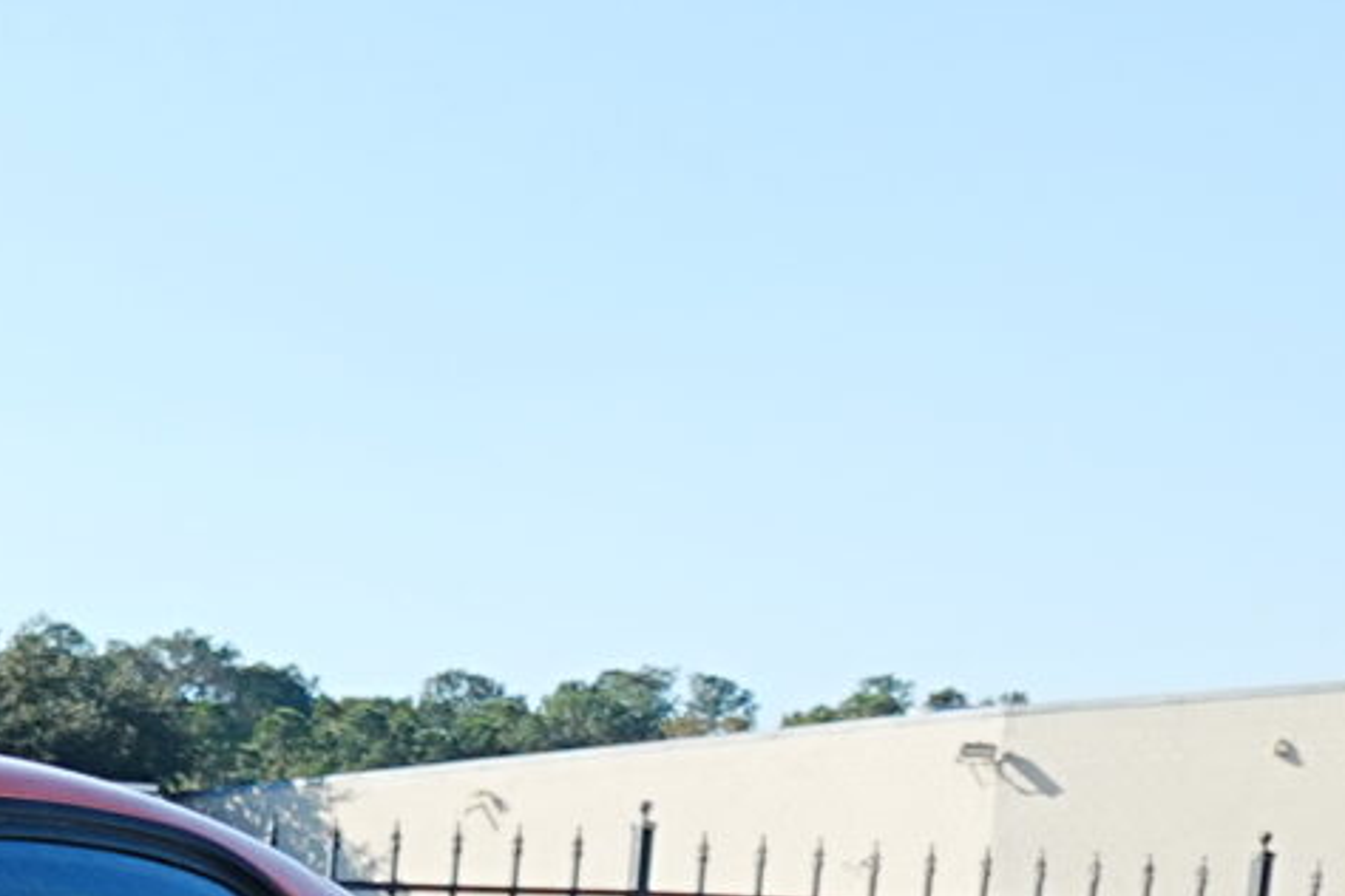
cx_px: -1064
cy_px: 1799
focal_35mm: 108
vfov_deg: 11.4
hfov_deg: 16.1
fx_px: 4035
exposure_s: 1/2500
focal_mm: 7.6
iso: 125
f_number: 2
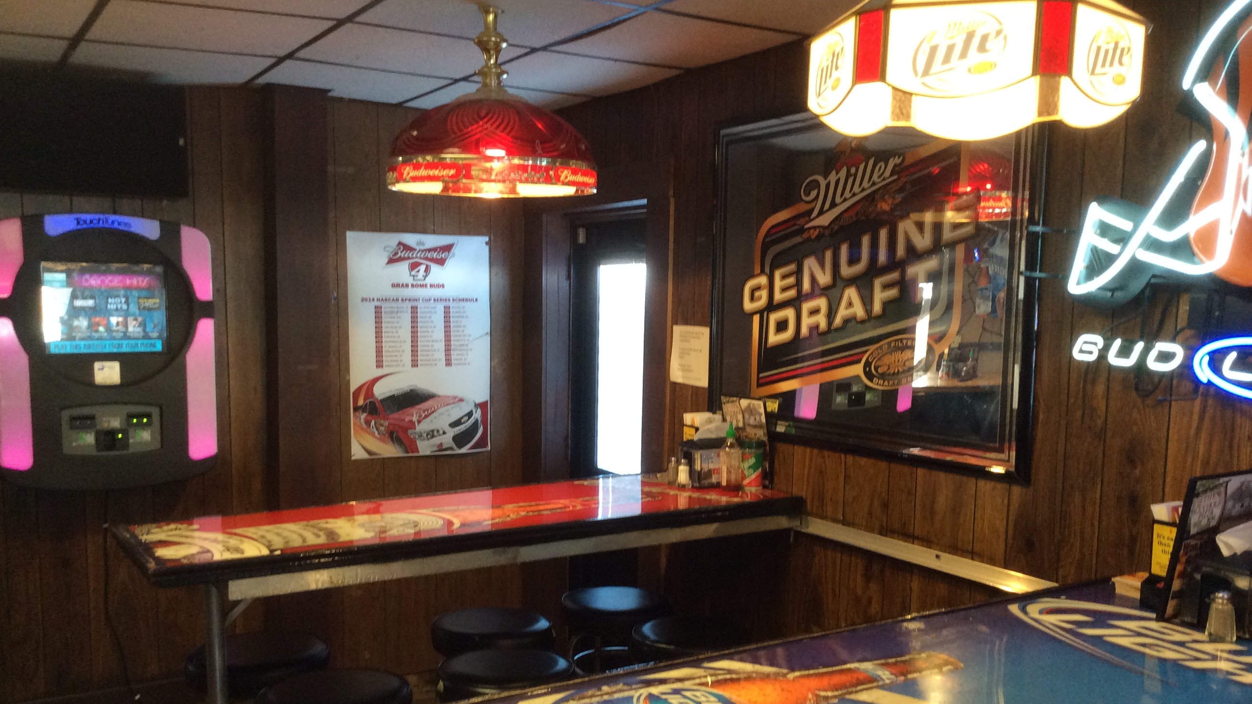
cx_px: 625
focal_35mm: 36
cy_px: 429
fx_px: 1195
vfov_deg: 32.7
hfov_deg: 55.3
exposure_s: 1/24
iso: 100
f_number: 2.4
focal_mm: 3.3
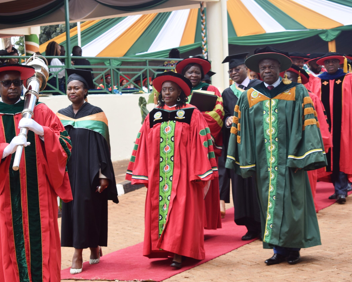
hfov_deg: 20.5
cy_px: 142
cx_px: 155
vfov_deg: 16.4
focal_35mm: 94
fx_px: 975
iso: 100
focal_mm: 55
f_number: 5.6
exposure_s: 1/160
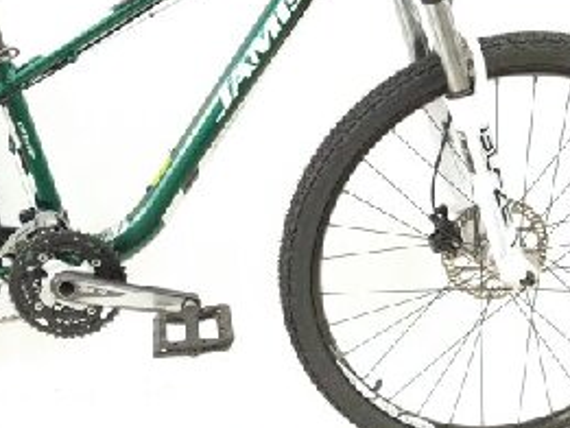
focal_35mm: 62
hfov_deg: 30.7
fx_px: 1021
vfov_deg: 23.6
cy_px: 146
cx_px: 151
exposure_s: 1/300
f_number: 1.79
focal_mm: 4.71
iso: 747
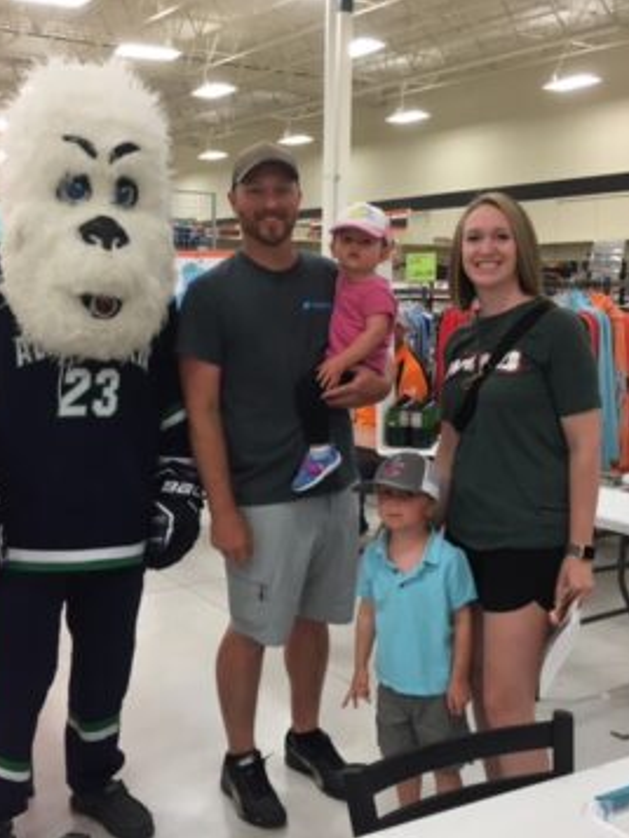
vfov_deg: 47.8
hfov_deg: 36.8
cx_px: 272
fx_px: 944
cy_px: 418
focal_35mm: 39
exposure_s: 1/30
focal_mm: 4.15
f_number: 2.2
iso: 50
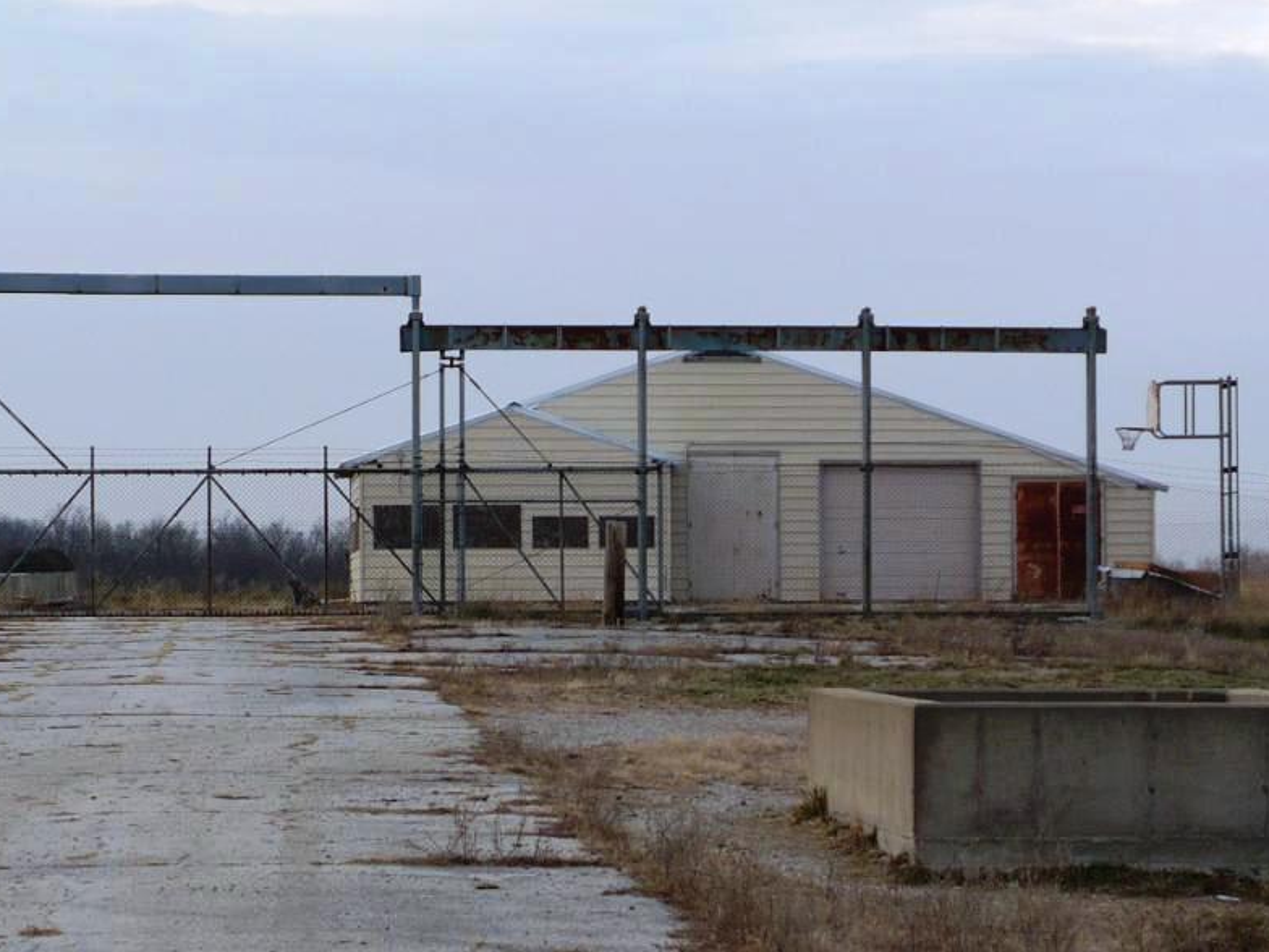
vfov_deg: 9.2
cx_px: 552
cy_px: 539
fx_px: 5939
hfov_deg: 12.2
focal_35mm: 162
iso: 100
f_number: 3.5
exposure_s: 1/160
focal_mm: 17.2
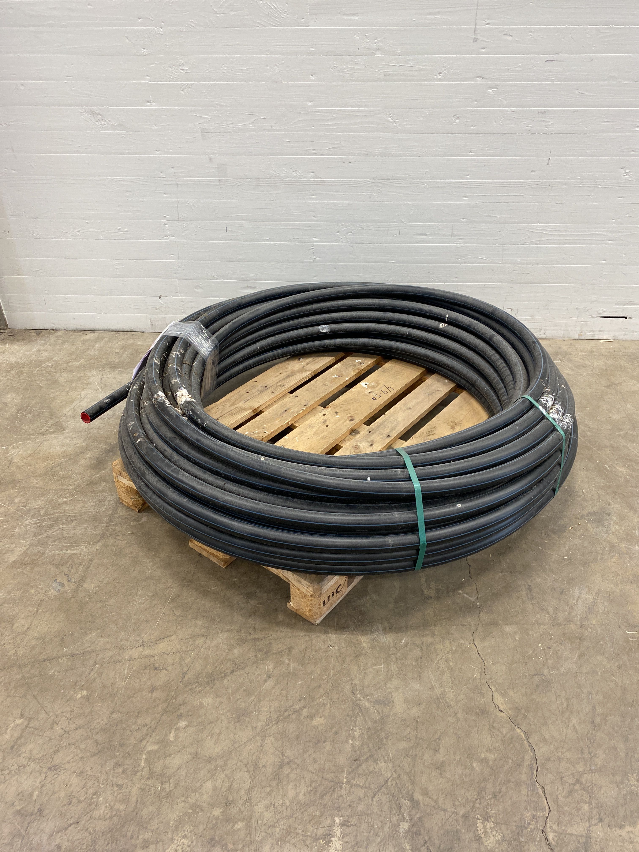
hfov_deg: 53.1
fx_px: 640
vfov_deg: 67.3
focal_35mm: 26
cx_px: 320
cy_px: 426
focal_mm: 4.25
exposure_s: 1/76
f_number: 1.8
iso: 125
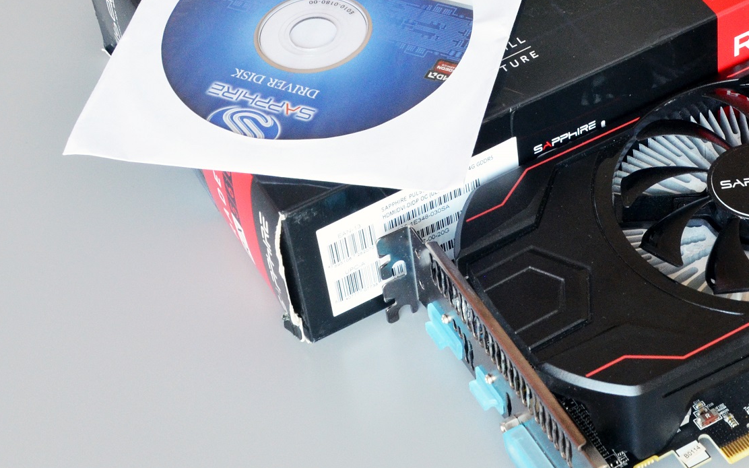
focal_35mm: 101
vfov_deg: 12.9
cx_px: 529
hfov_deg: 20.5
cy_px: 139
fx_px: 2062
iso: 1000
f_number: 10
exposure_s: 1/25
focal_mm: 32
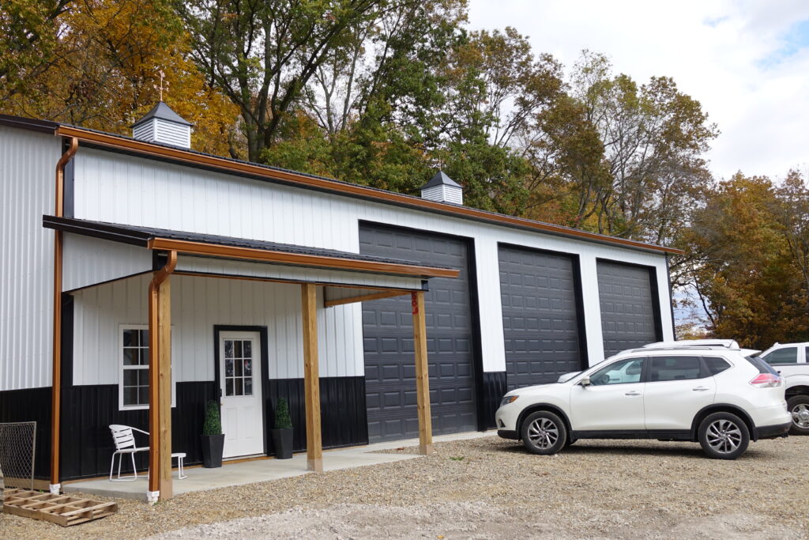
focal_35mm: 36
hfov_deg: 53.1
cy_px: 270
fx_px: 809
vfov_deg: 36.9
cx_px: 404
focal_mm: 13.37
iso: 100
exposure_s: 1/320
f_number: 4
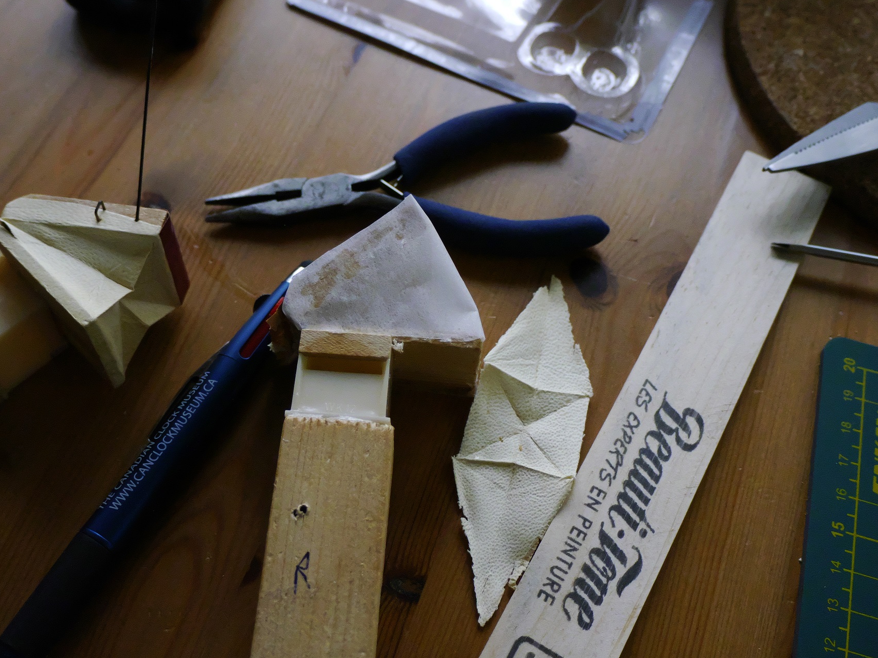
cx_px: 388
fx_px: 964
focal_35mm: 38
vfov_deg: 37.7
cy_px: 299
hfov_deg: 48.9
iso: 2500
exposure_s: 1/1000
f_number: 3.5
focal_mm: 14
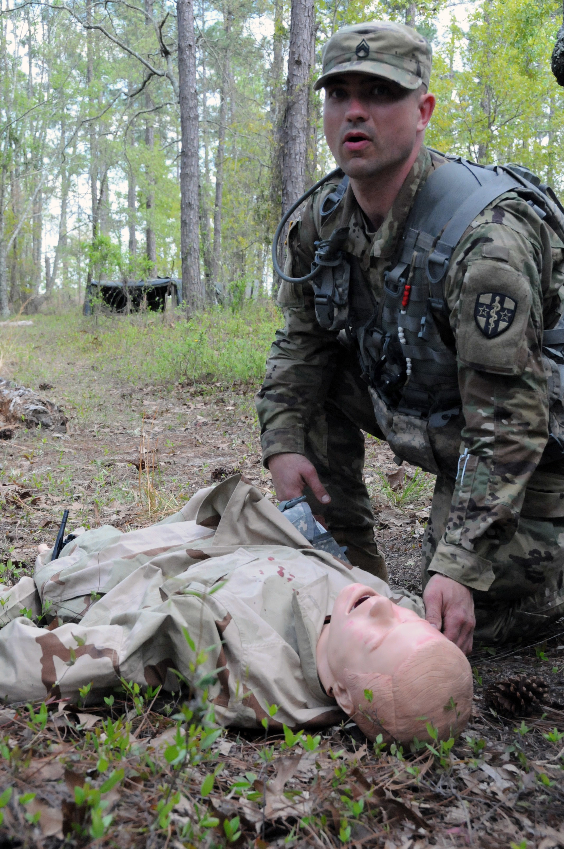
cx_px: 282
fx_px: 1272
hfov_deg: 25.0
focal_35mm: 54
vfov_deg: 36.9
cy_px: 424
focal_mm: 36
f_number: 8
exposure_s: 1/250
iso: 1600
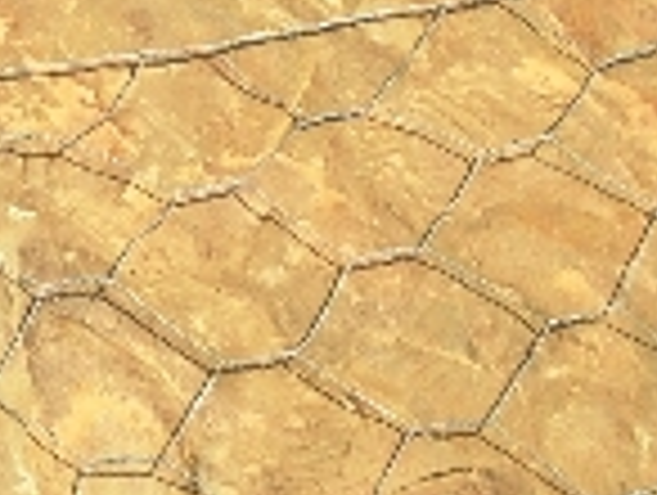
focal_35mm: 212
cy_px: -542
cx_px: -554
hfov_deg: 8.9
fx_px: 4030
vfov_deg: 6.8
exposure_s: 1/2710
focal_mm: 4.13
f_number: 2.4
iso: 50
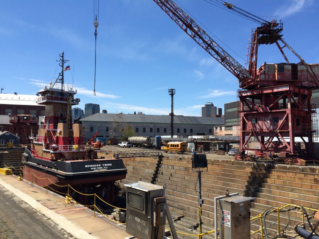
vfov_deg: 48.2
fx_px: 267
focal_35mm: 29
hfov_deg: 61.7
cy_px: 120
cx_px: 160
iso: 32
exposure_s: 1/1953
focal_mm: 4.15
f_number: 2.2
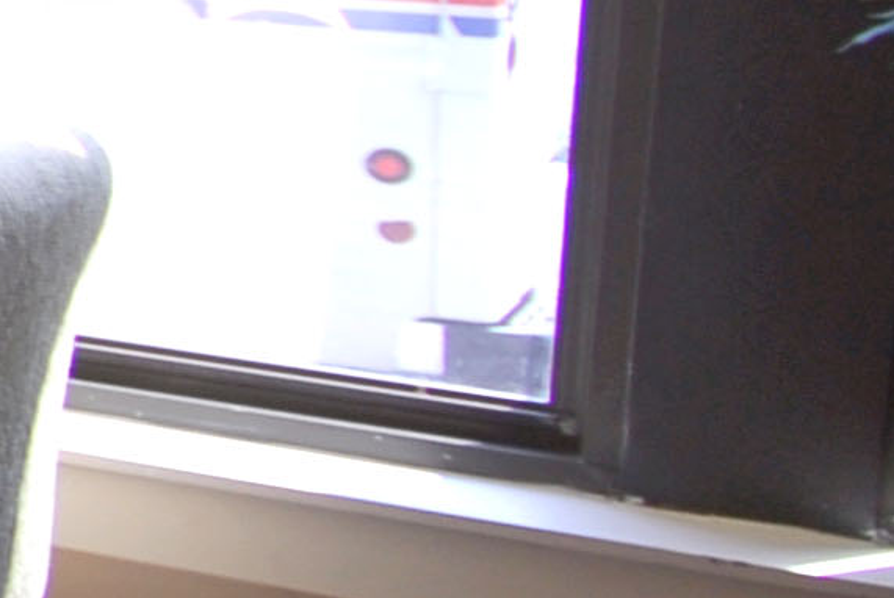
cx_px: -1854
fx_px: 3033
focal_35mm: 122
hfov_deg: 10.7
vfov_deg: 10.9
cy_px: -263
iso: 100
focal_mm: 12
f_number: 4
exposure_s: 1/50
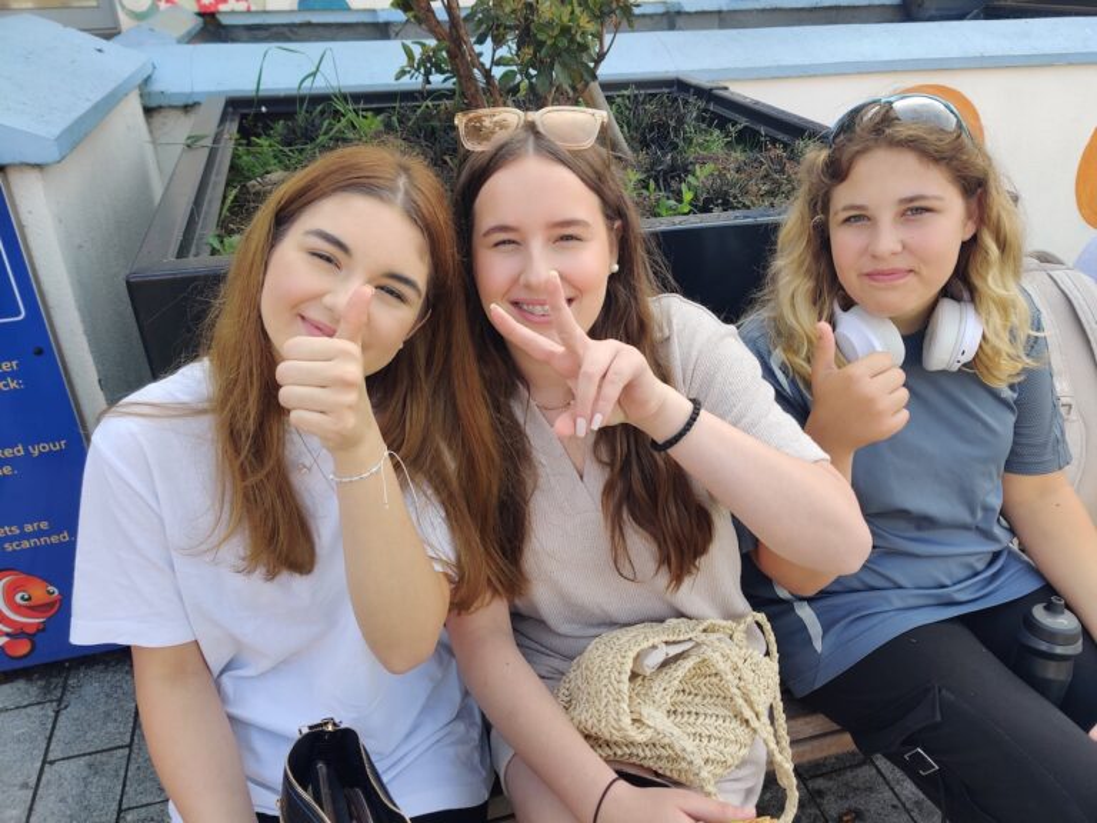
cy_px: 412
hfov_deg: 65.3
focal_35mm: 27
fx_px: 856
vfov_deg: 51.4
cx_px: 548
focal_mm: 4.75
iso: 100
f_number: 1.65
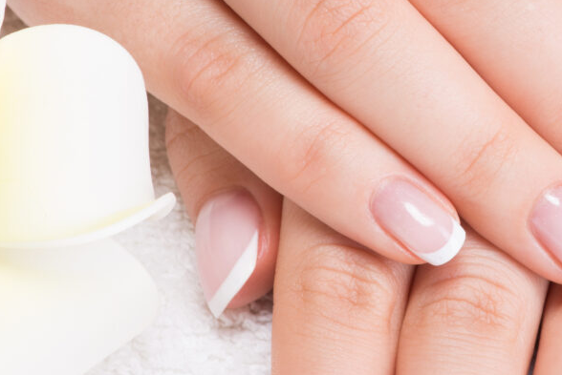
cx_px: 464
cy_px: 98
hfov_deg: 5.8
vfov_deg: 3.9
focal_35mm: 357
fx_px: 5577
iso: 100
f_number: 14
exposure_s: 1/250
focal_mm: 105
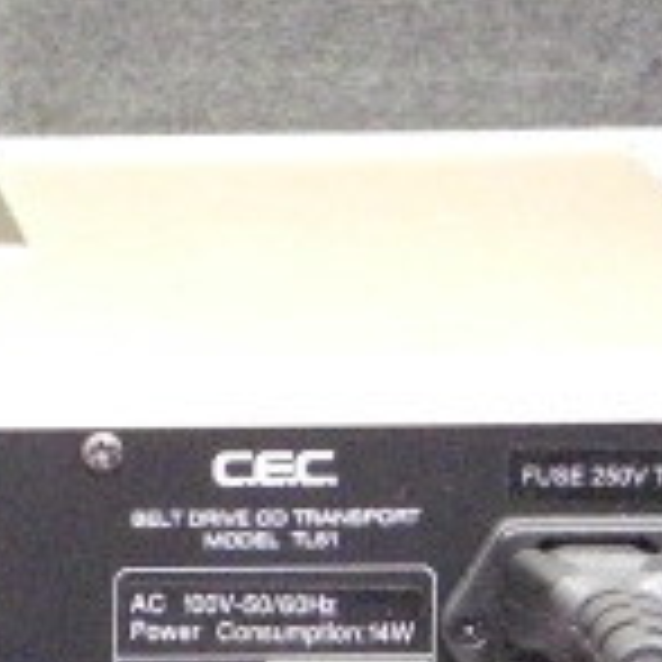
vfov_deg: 4.0
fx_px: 9520
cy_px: 716
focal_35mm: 440
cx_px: -500
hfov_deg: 4.0
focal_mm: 18.9
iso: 800
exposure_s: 1/8
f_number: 4.3
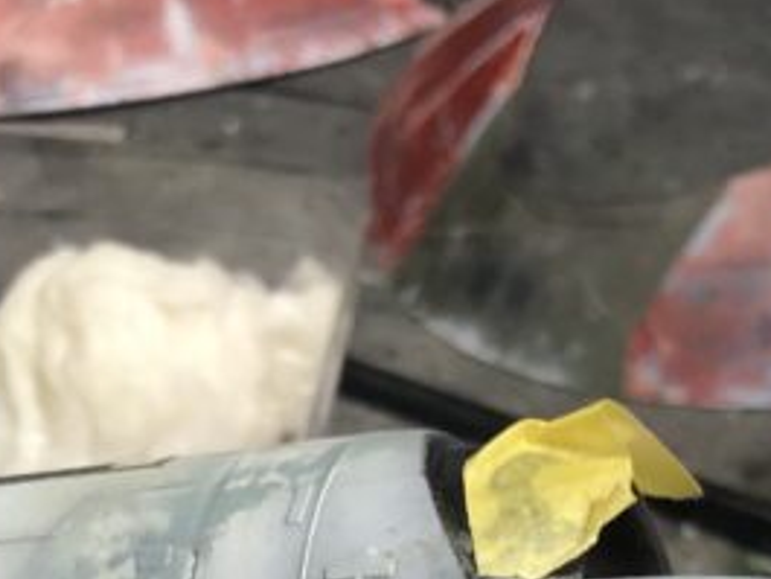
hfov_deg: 18.1
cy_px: 861
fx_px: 2407
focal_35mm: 108
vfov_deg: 13.0
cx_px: 192
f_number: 1.8
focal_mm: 4
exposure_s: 1/16
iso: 64
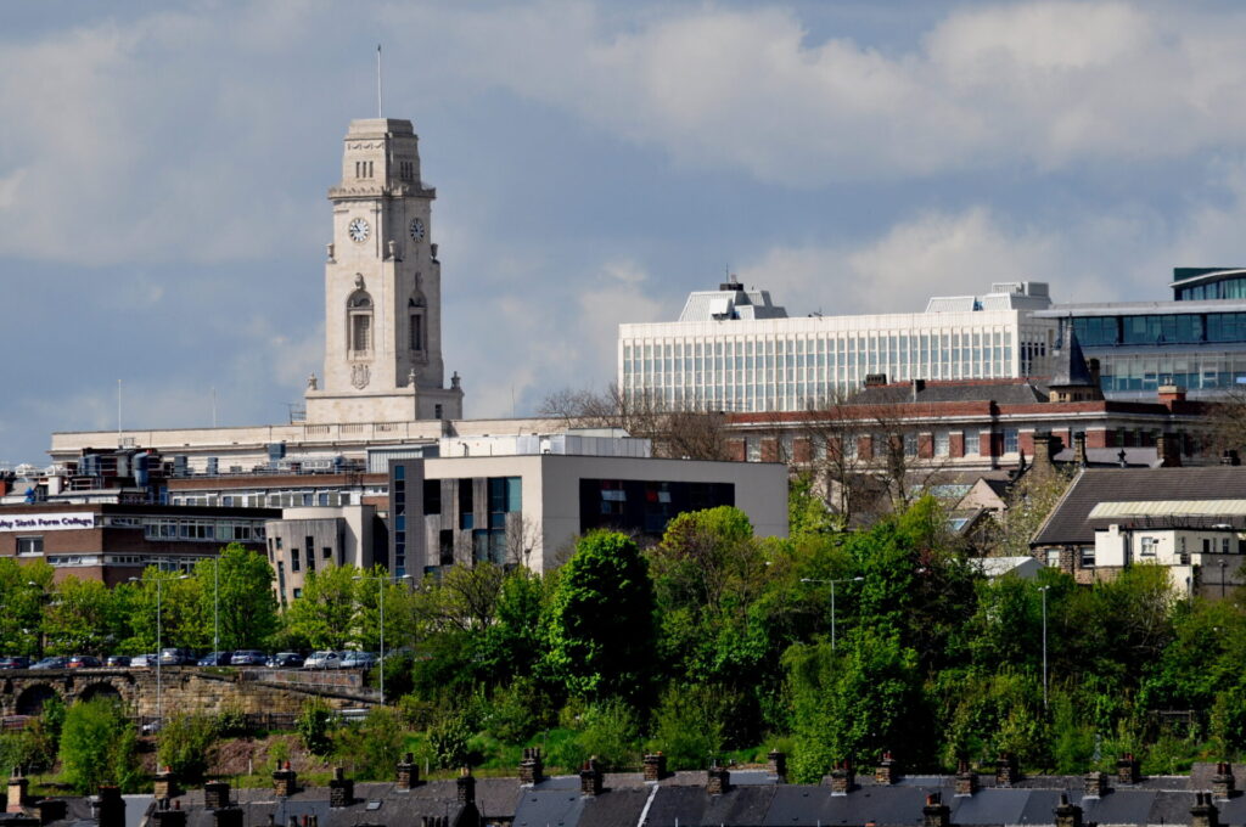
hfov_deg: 4.6
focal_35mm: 450
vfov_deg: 3.0
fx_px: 15555
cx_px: 623
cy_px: 414
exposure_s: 1/400
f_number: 11
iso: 200
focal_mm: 300
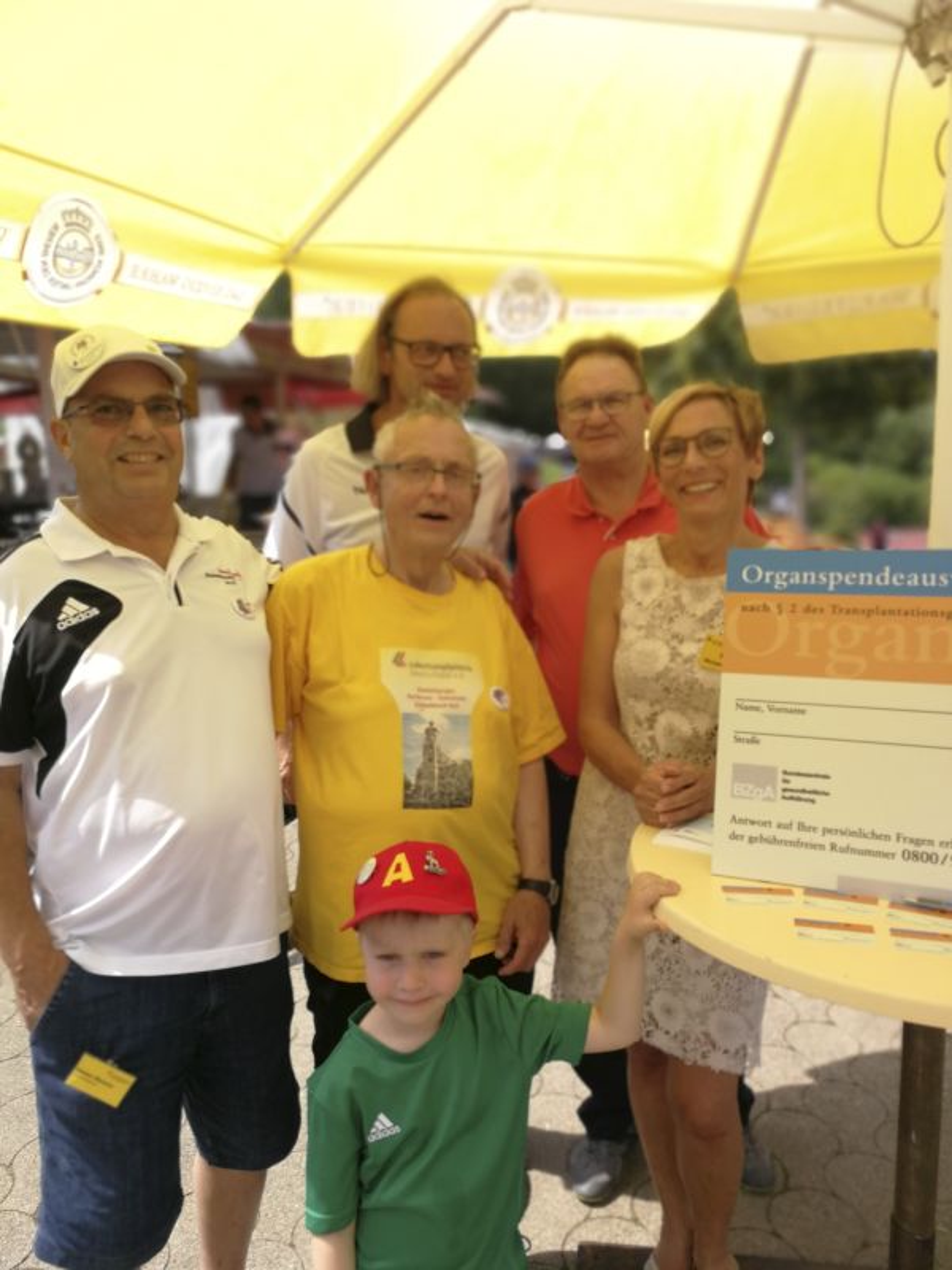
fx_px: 990
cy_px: 635
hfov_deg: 51.4
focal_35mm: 27
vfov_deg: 65.3
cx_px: 476
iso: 50
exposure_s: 1/694
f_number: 4
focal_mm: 3.95
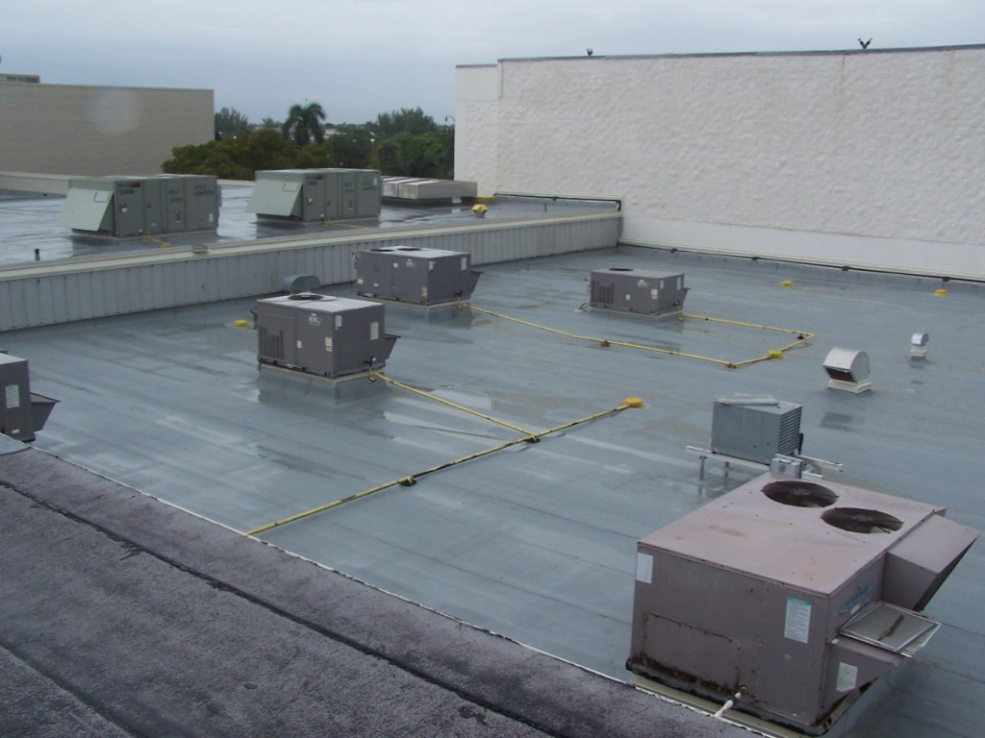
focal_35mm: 38
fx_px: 1081
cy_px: 369
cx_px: 492
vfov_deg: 37.7
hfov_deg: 49.0
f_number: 5.6
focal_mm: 6.3
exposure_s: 1/350
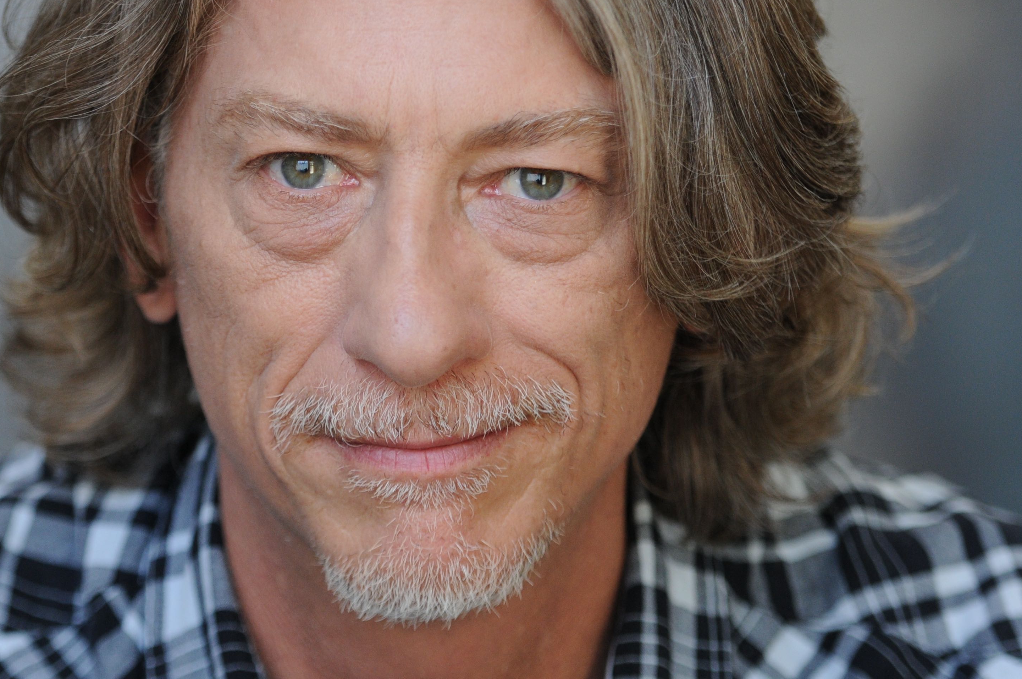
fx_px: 7343
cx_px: 304
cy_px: 275
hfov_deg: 8.0
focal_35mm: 259
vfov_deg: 5.3
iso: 500
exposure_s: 1/160
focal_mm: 116
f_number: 2.8
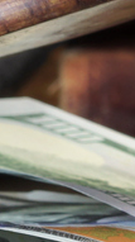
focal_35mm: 620
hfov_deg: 1.9
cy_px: 277
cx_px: 266
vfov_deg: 3.5
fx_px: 3958
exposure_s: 1/3
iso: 100
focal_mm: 60
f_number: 11
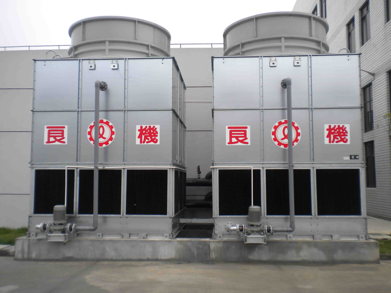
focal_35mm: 35
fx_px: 395
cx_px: 196
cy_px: 146
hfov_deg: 52.6
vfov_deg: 40.7
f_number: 4.6
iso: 80
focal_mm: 6.3
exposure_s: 1/479
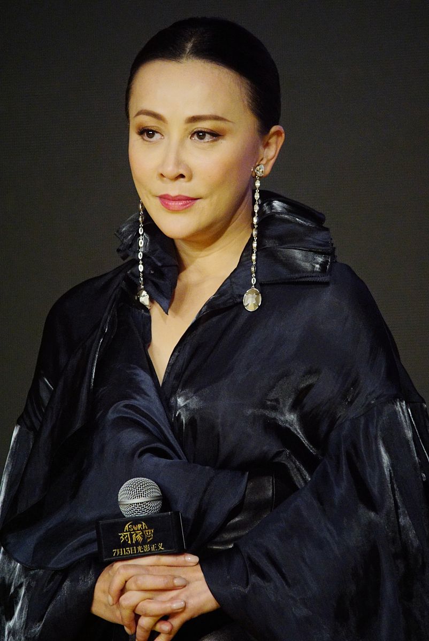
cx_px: 214
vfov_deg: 2.7
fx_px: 13382
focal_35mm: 750
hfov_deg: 1.8
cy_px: 320
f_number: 5.6
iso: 3200
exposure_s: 1/125
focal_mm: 500
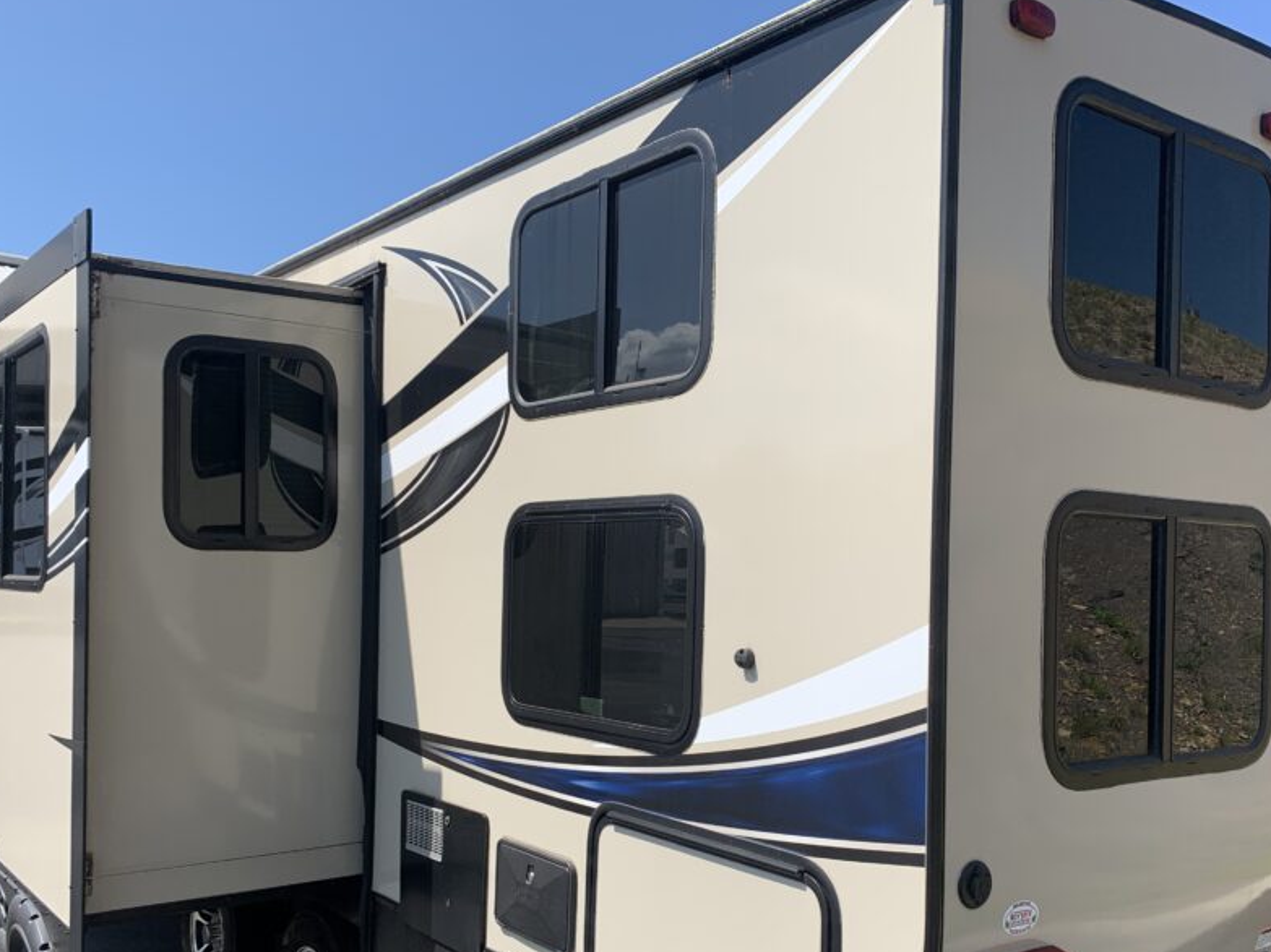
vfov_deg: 41.6
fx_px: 1248
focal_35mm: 34
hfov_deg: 54.0
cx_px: 654
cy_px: 574
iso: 25
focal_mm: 4.25
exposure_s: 1/1953
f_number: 1.8
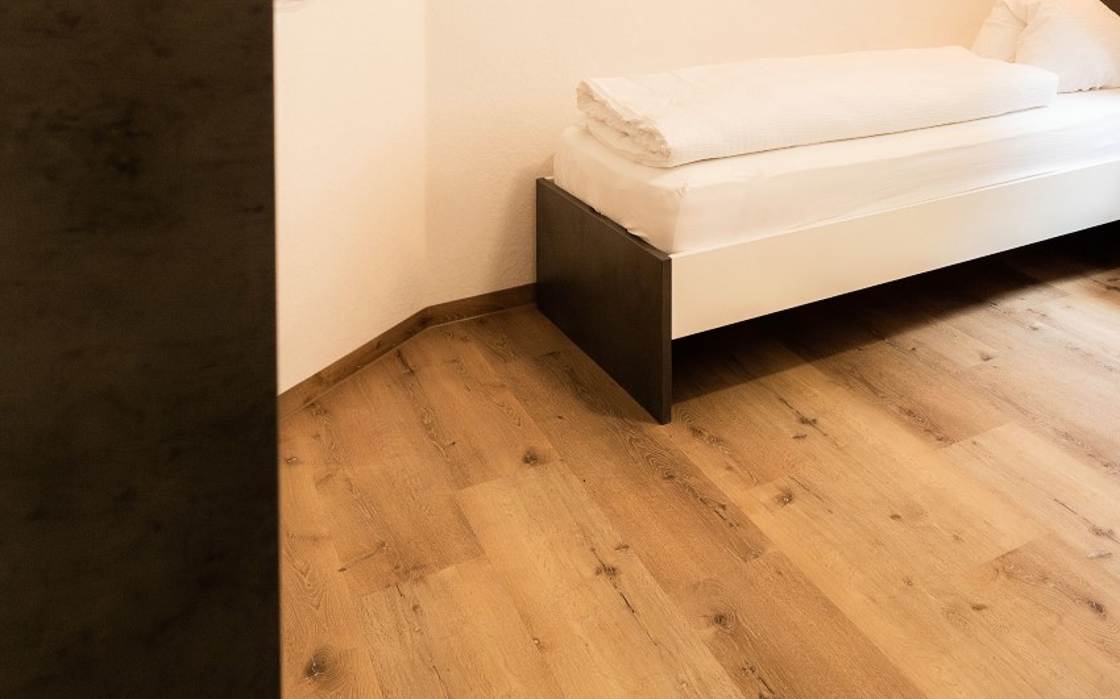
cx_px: 997
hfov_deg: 49.6
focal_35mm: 35
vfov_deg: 33.7
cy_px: 29
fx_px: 1068
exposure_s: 1/250
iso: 400
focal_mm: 18
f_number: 3.5
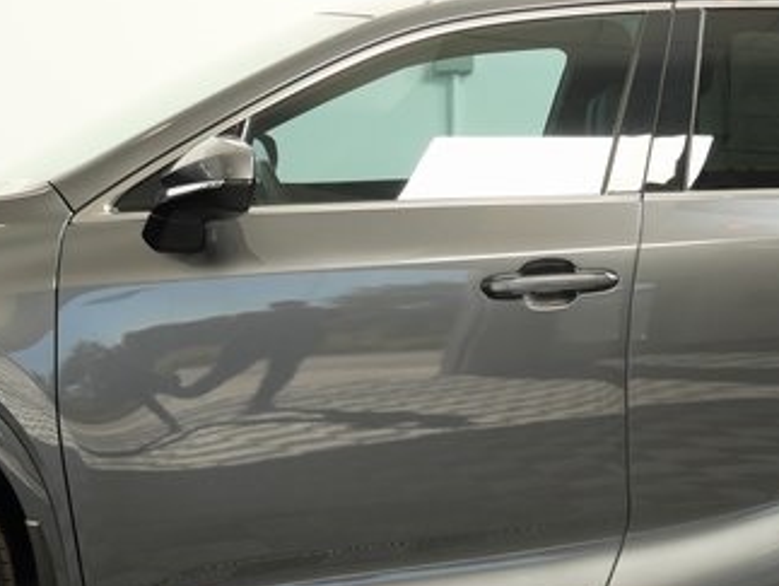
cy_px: 427
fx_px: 2568
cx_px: 468
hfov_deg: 17.2
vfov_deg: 13.0
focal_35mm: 114
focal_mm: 18
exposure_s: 1/200
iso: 250
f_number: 4.5
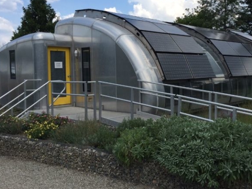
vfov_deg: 35.9
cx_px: 165
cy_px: 84
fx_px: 291
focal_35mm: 40
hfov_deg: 46.2
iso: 32
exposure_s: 1/1364
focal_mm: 4.15
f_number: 2.2
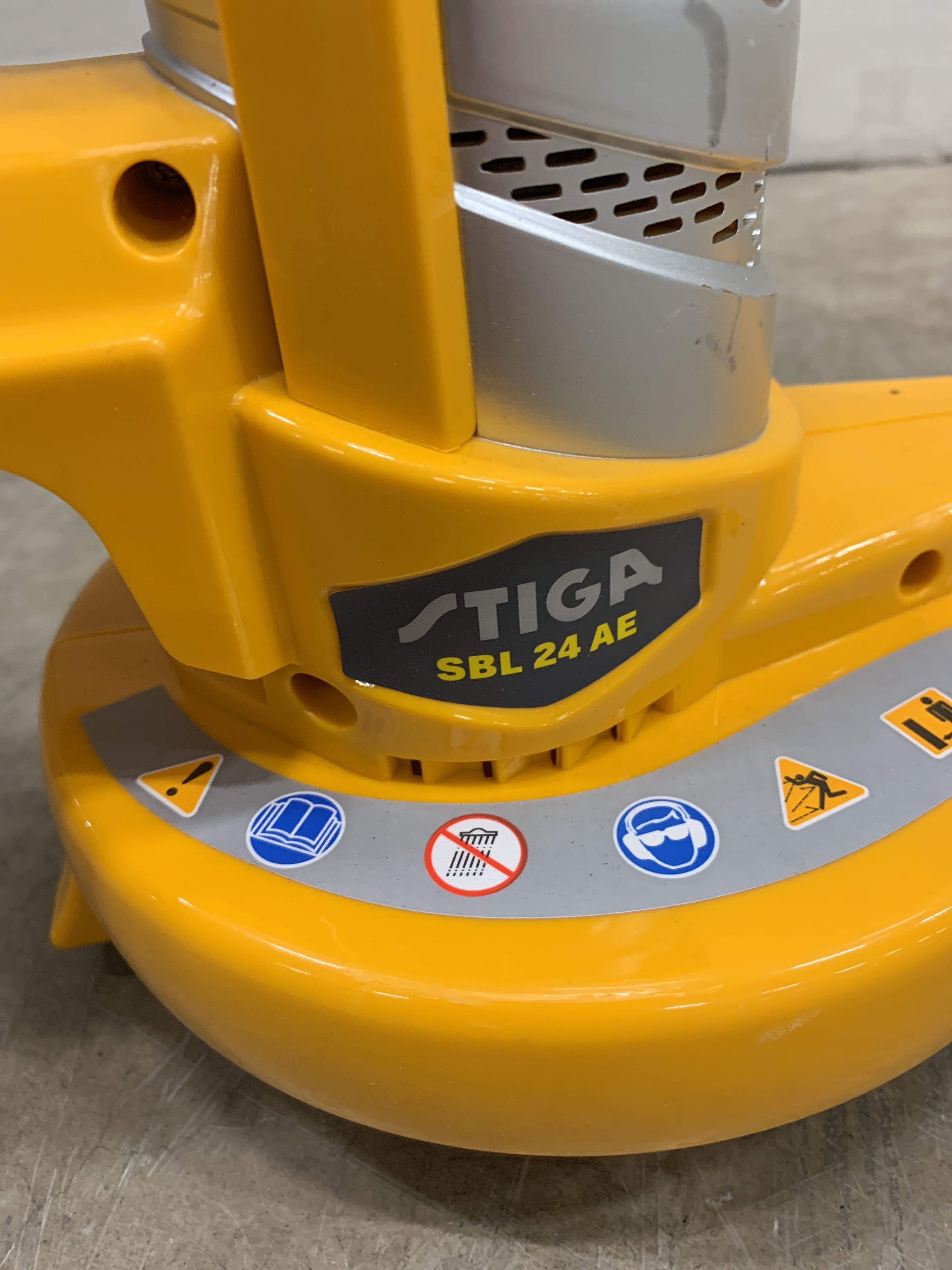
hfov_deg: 53.1
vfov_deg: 67.3
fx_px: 953
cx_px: 476
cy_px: 635
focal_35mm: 26
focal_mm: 4.25
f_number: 1.8
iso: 100
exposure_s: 1/64
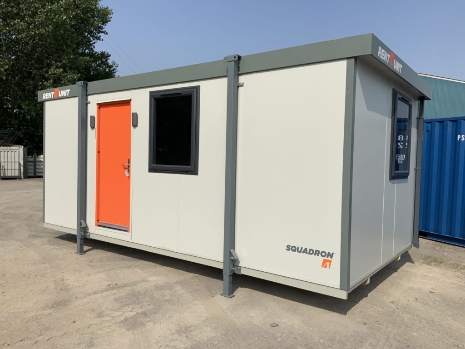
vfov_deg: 48.2
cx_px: 232
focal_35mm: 29
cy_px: 174
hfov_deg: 61.7
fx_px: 390
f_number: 1.8
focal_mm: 3
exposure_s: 1/3534
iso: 20
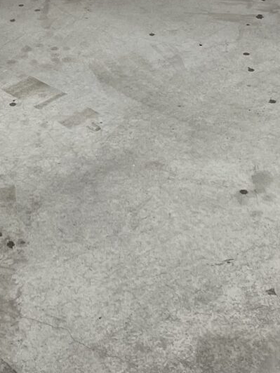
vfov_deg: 16.4
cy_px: -300
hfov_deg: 14.8
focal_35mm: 100
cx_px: 118
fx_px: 1078
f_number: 1.6
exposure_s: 1/100
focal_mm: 5.1
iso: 64
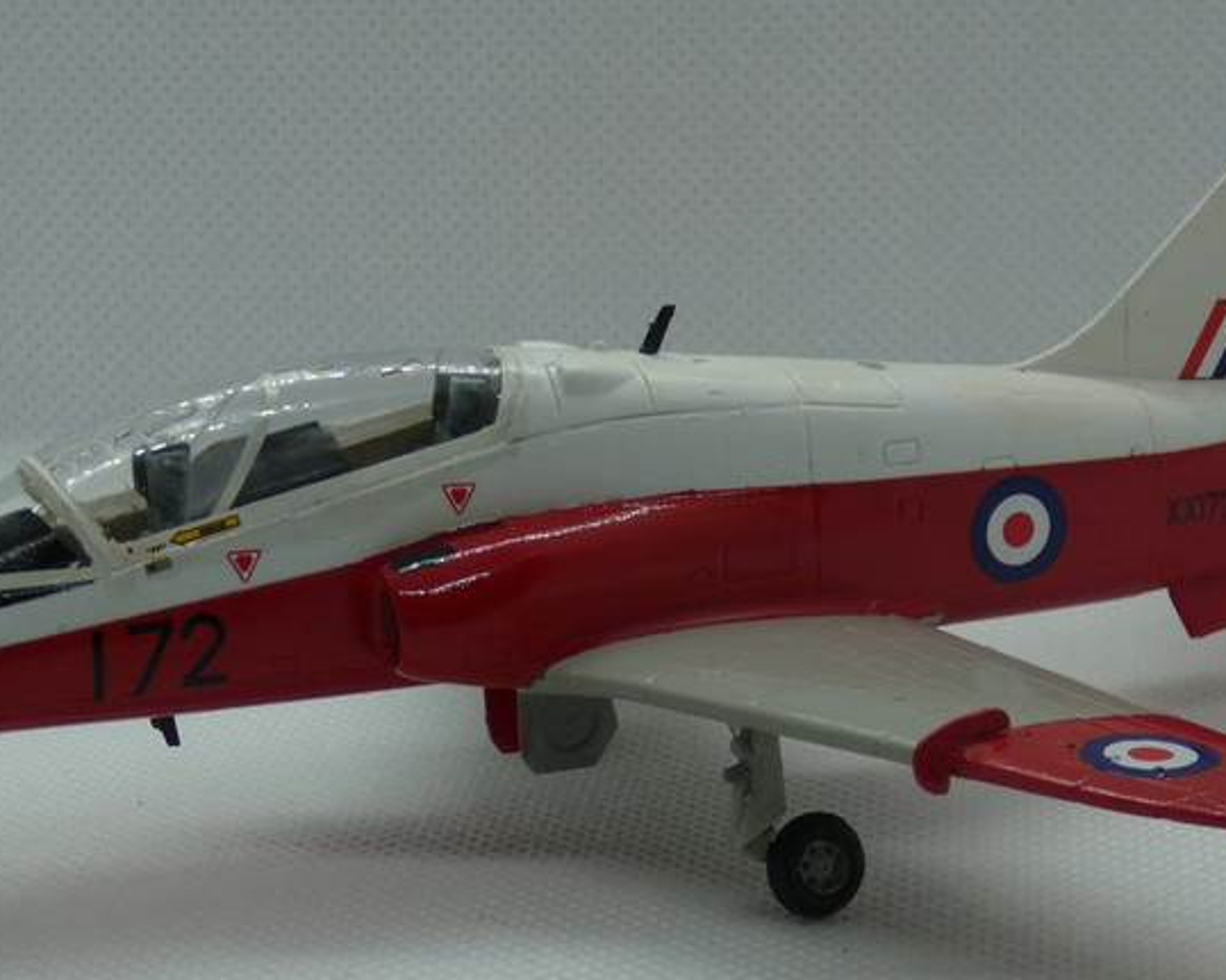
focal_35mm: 112
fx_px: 4063
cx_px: 579
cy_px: 780
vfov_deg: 13.7
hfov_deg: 17.2
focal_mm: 10.4
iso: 80
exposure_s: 1/160
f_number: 4.1
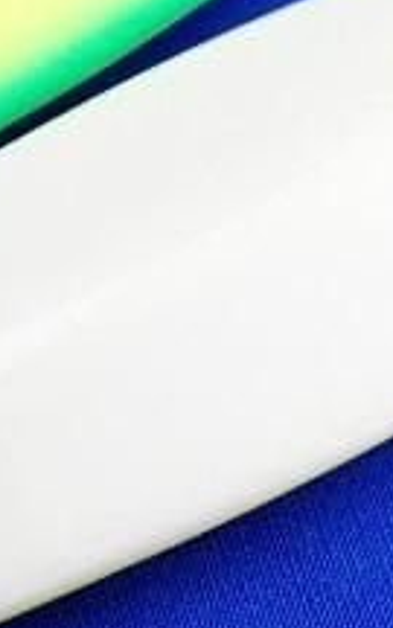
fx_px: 2022
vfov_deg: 17.7
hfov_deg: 10.8
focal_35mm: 118
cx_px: -128
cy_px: 241
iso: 800
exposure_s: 1/60
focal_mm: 5.4
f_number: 2.3
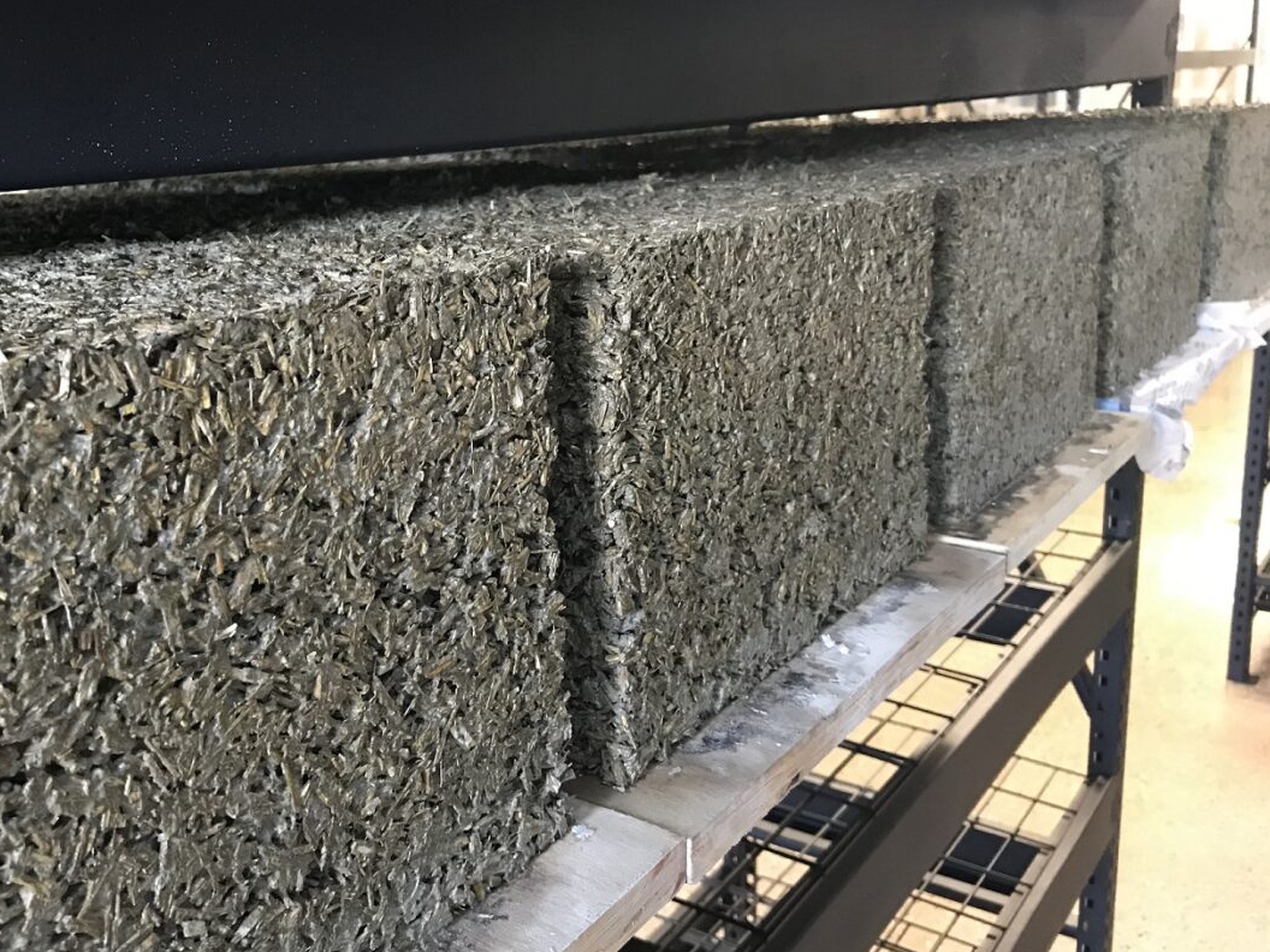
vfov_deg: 40.6
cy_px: 421
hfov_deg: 52.2
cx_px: 498
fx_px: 1284
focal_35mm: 35
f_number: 1.8
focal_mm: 3.99
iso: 100
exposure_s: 1/9
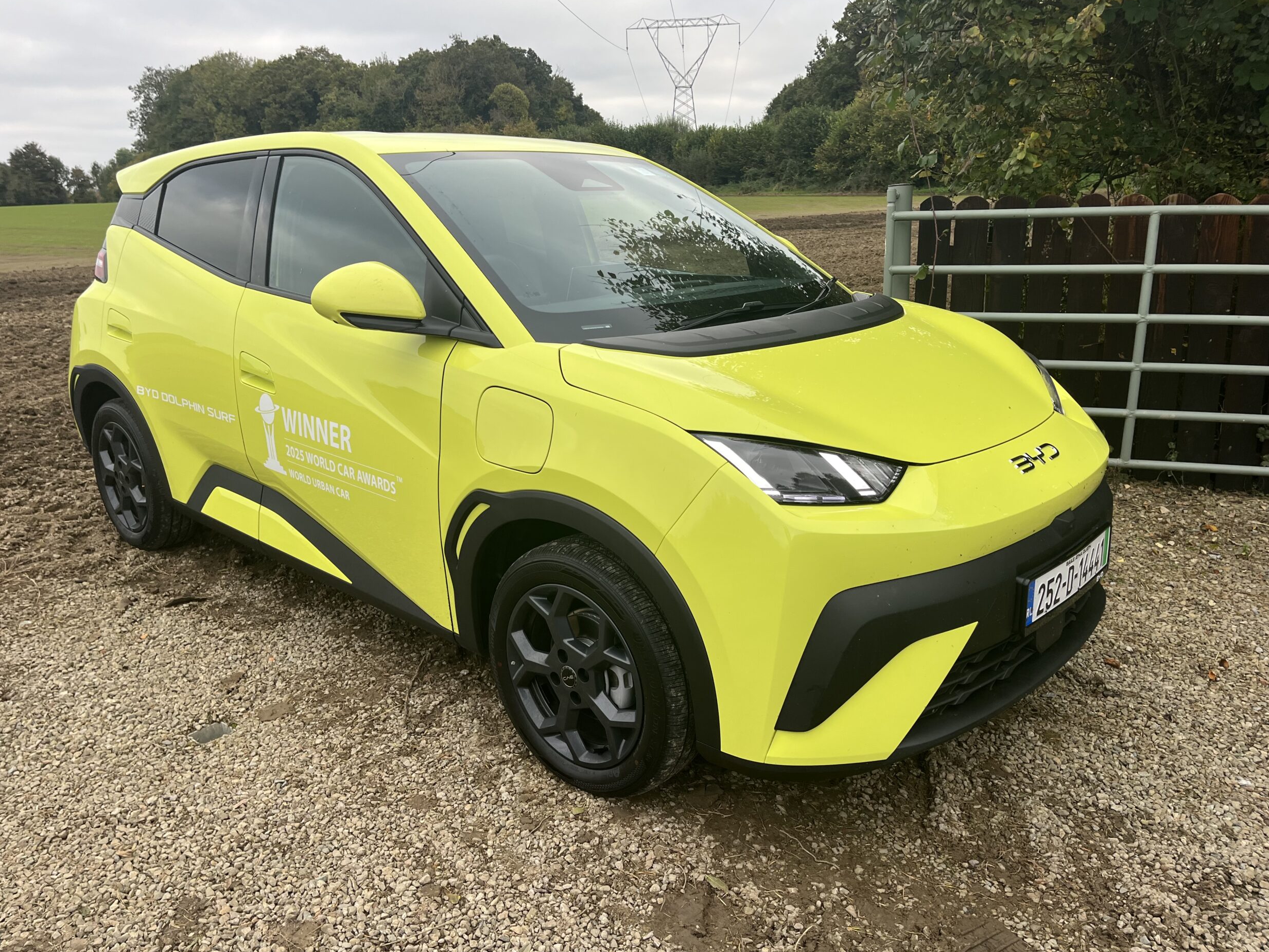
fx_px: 990
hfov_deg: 65.3
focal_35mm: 27
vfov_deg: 51.4
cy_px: 480
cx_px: 625
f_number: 1.6
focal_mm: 5.1
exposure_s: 1/705
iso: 50
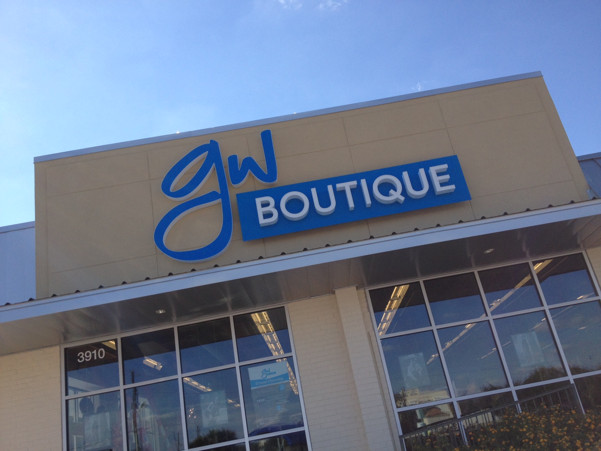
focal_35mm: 35
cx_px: 300
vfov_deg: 40.7
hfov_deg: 52.6
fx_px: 608
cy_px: 226
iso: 64
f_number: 2.4
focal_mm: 4.28
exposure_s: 1/1227
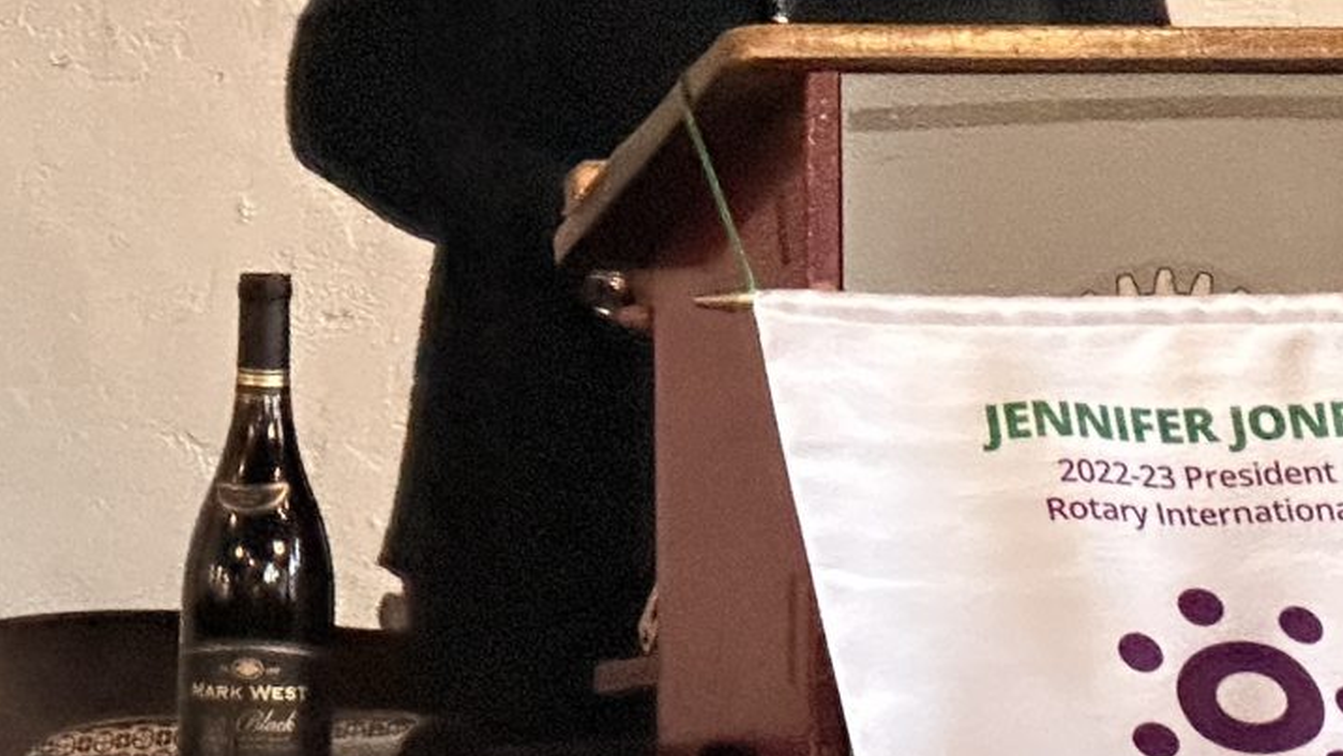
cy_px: 178
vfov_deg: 5.1
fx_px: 8548
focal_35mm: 240
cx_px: 1349
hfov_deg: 8.9
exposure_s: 1/41
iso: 1250
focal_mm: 9
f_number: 2.8
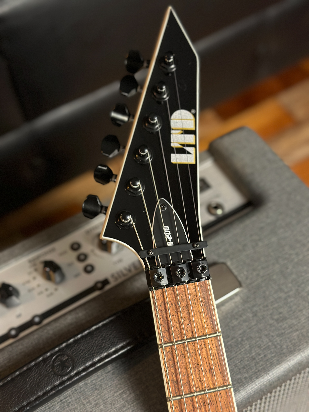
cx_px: 154
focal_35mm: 48
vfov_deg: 39.7
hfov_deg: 30.3
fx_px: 571
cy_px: 206
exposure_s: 1/40
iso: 250
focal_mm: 6.86
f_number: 1.8
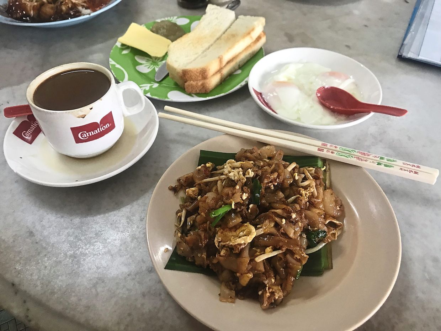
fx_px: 357
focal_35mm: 28
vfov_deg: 49.7
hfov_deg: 63.4
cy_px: 166
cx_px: 220
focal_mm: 4
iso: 40
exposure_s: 1/25
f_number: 1.8
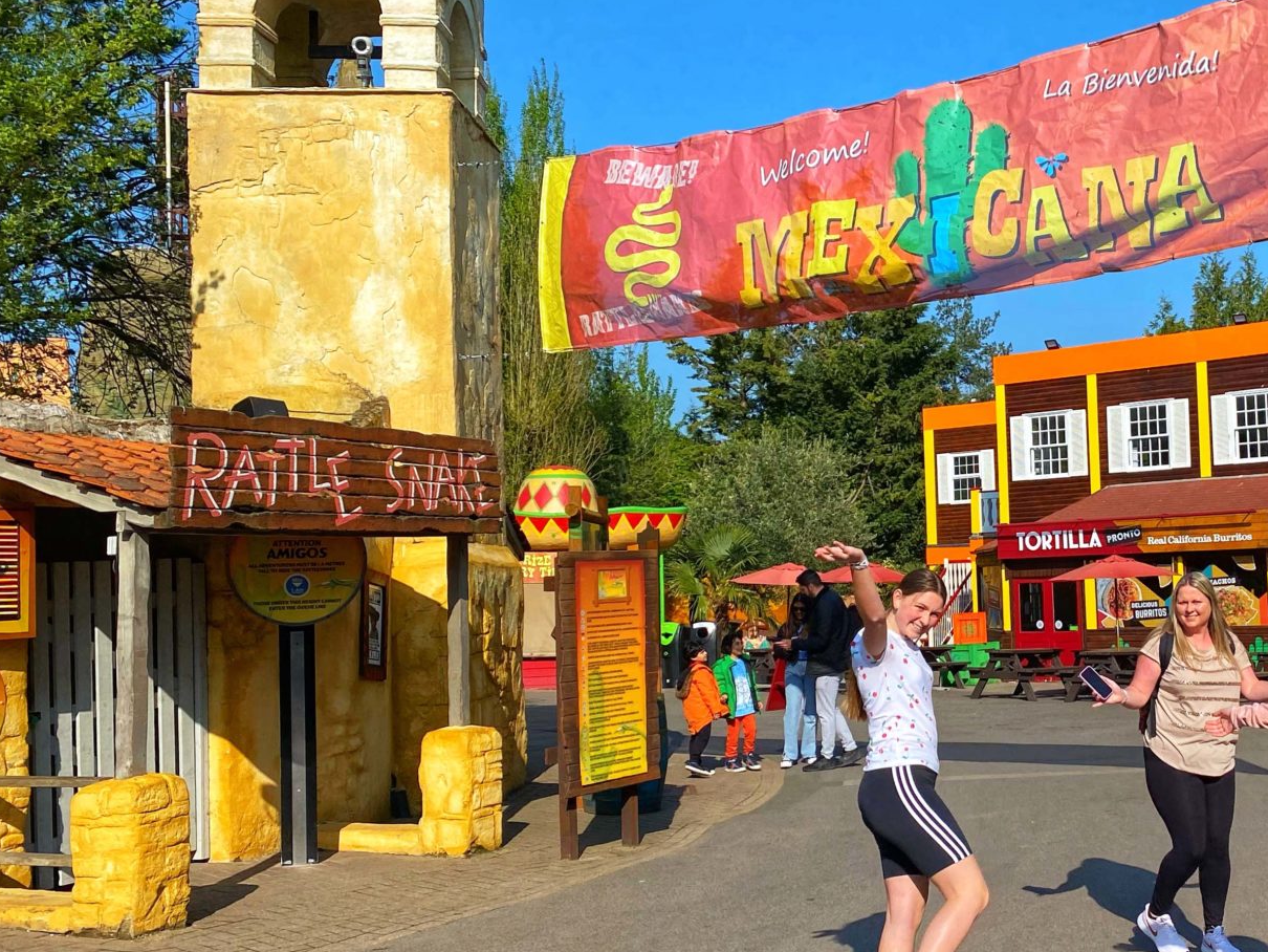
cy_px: 499
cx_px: 1034
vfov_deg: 32.9
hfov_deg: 40.9
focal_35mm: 44
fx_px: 1612
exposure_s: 1/3205
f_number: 1.8
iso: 32
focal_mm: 4.25
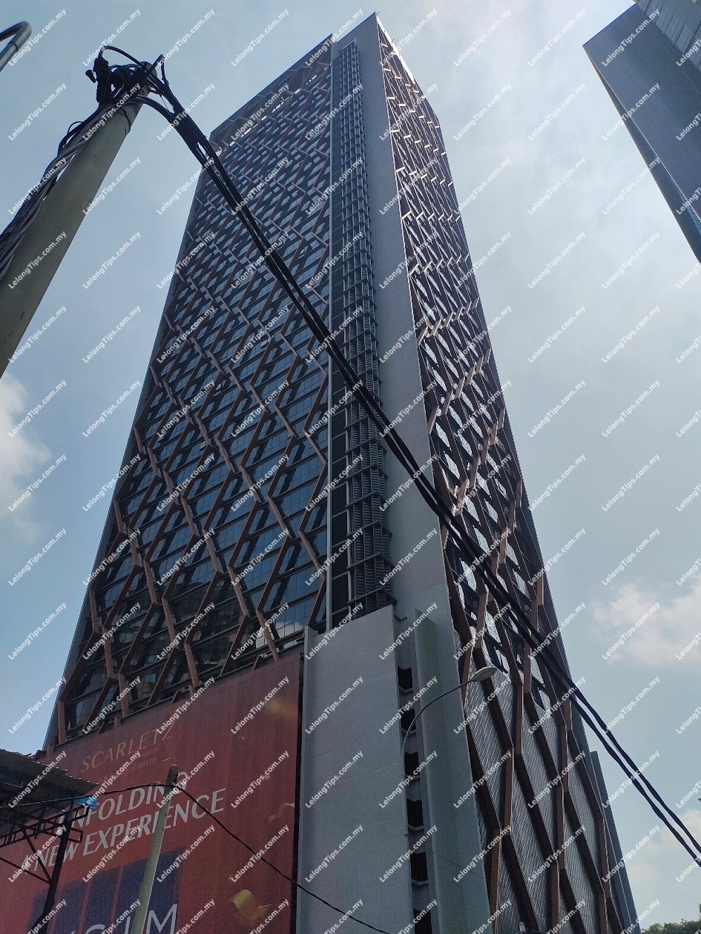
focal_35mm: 25
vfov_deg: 69.4
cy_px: 467
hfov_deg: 54.9
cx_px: 350
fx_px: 675
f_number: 1.89
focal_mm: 5.42
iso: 50
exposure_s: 1/2520
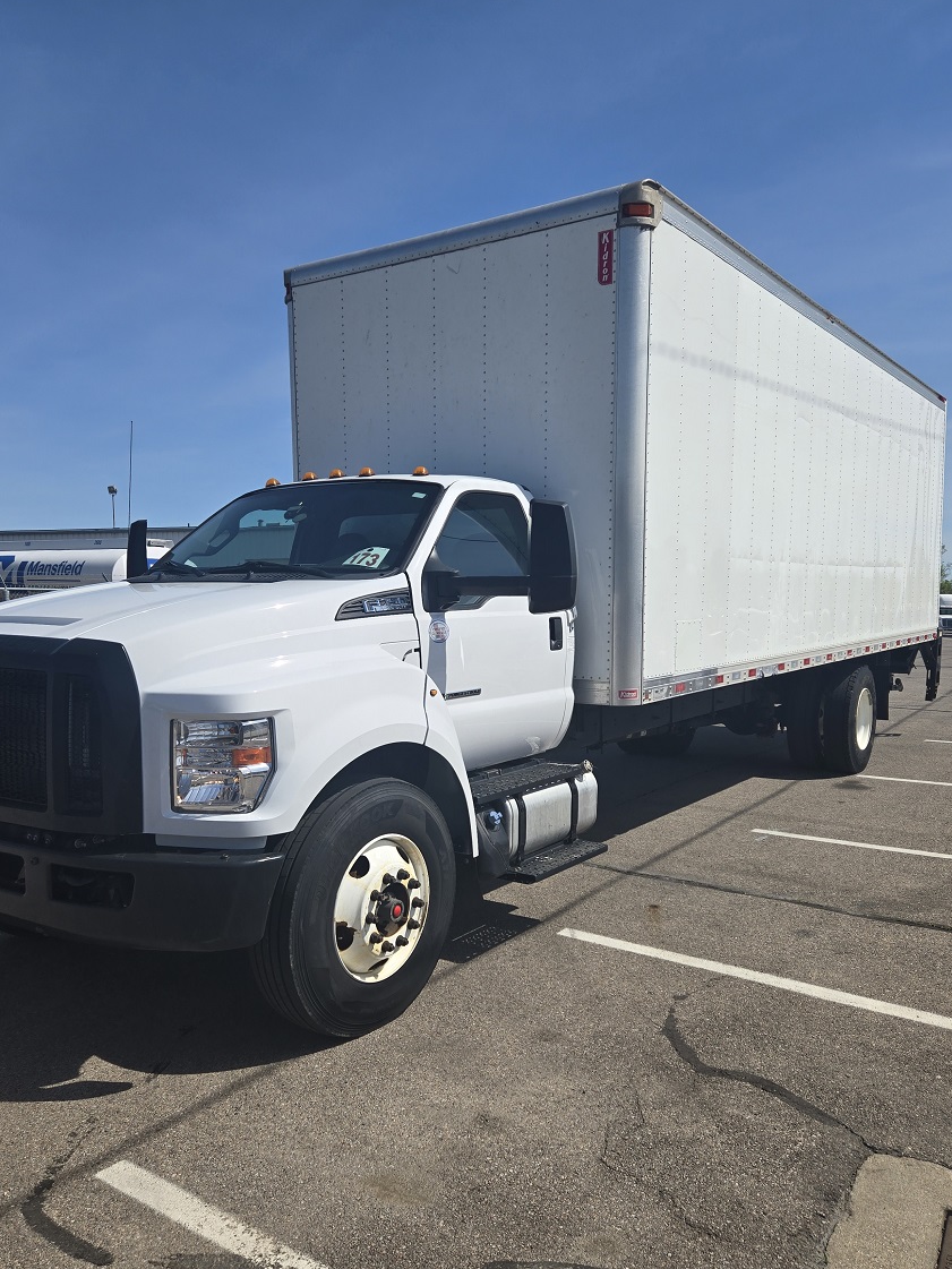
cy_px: 702
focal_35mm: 28
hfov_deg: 49.8
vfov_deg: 63.3
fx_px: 1027
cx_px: 471
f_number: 1.8
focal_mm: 5.4
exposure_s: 1/2953
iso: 25
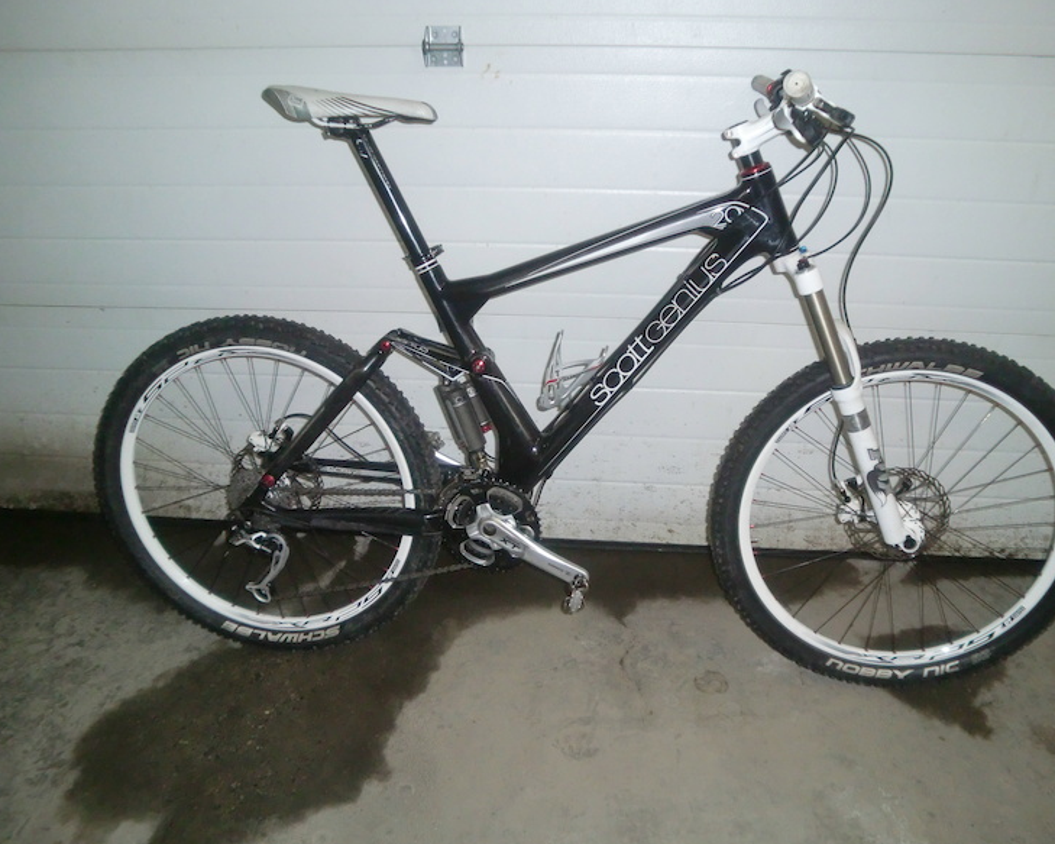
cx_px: 569
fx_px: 937
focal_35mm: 30
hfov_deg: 58.7
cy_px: 431
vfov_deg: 48.5
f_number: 2.6
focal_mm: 4.65
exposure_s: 1/30
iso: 400
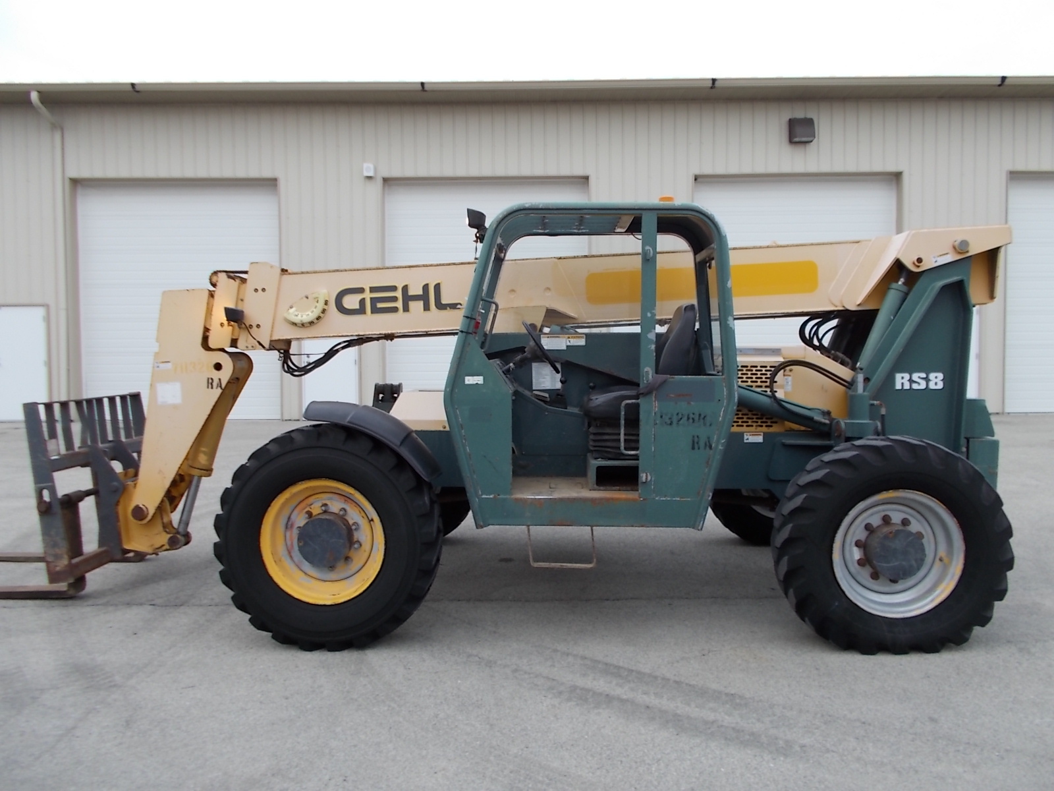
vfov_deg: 53.1
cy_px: 396
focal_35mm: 26
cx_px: 527
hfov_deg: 67.3
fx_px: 792
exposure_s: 1/30
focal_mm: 4.6
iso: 80
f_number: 3.2
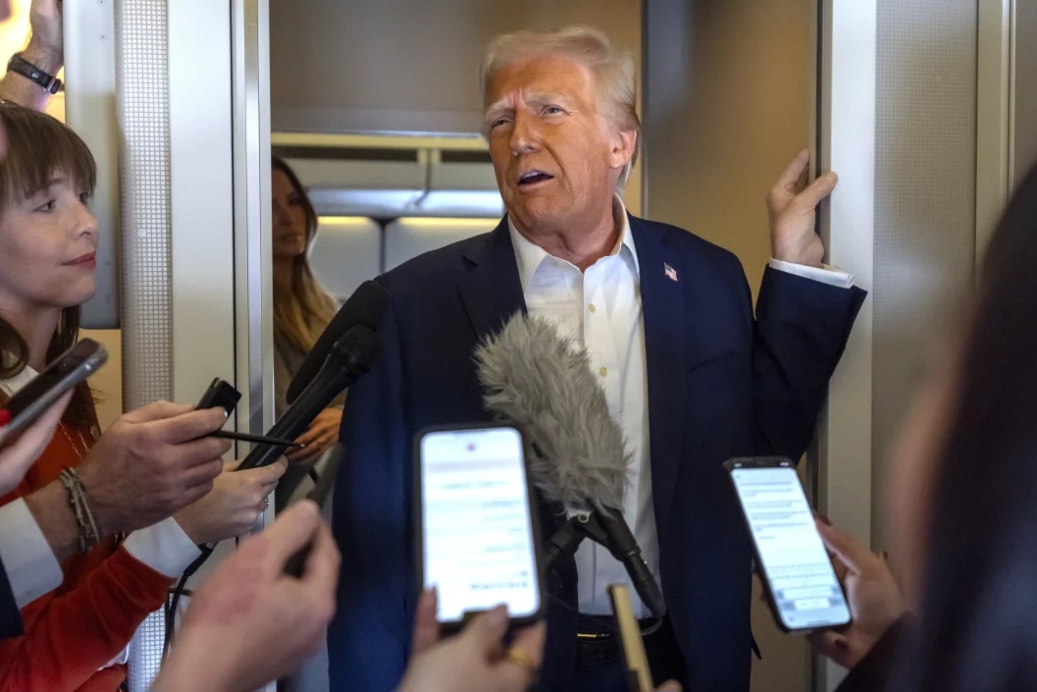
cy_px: 346
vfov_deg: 37.9
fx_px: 1008
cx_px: 518
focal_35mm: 35
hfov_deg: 54.4
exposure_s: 1/400
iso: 5000
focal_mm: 35
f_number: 2.8
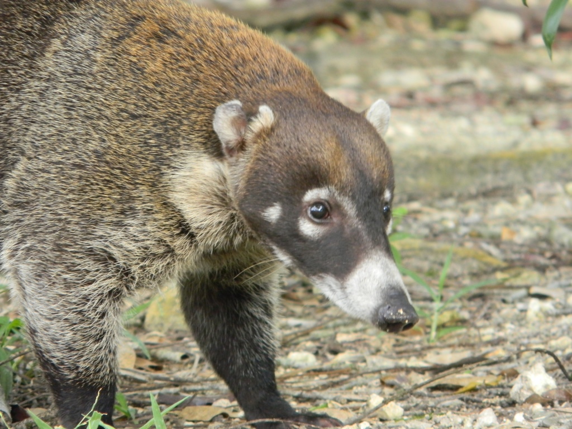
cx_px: 286
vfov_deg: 3.6
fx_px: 6841
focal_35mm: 414
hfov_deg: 4.8
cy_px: 214
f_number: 5.4
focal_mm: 75
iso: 342
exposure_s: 1/59.6
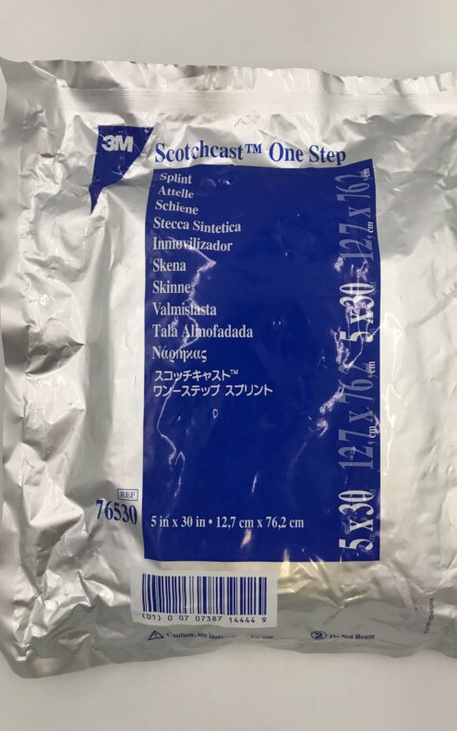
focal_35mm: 30
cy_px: 367
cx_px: 264
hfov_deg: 41.8
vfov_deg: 62.9
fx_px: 597
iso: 25
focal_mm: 3.99
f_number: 1.8
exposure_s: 1/40
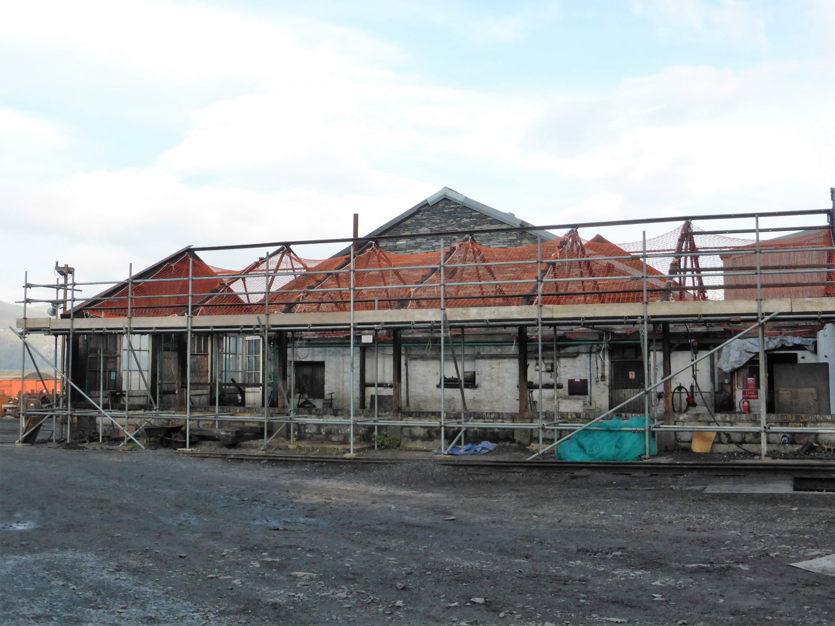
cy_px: 313
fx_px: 941
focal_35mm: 39
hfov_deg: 47.9
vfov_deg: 36.8
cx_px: 418
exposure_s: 1/500
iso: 200
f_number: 3.9
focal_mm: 6.9
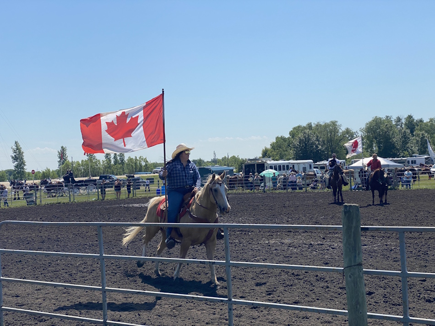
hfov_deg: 36.8
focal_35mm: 52
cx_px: 218
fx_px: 654
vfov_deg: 28.0
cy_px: 163
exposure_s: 1/2519
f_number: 2
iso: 20
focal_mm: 6
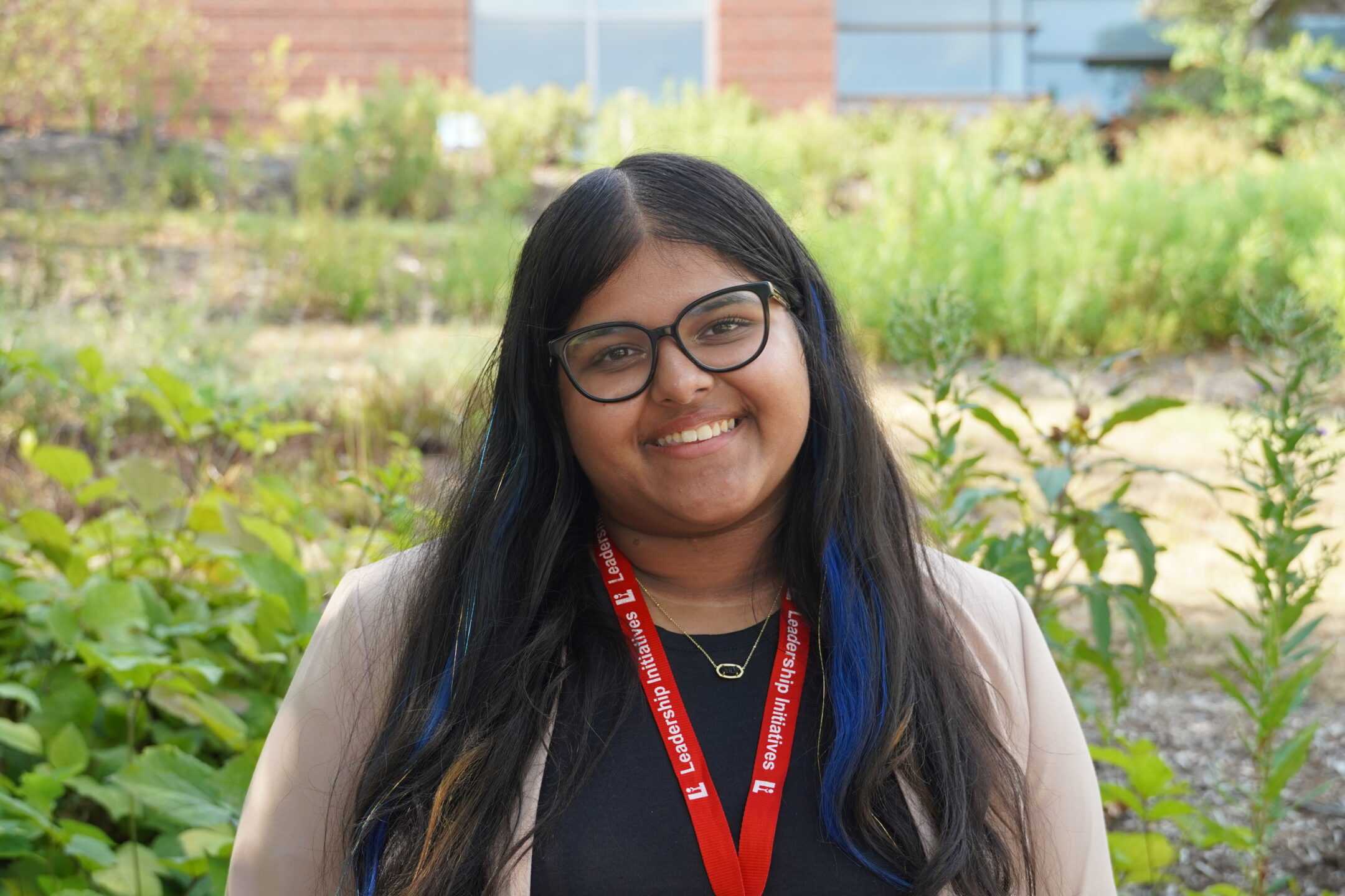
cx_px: 672
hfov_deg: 31.2
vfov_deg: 21.1
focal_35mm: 64
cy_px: 448
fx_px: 2410
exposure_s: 1/160
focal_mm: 43
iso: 200
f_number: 5
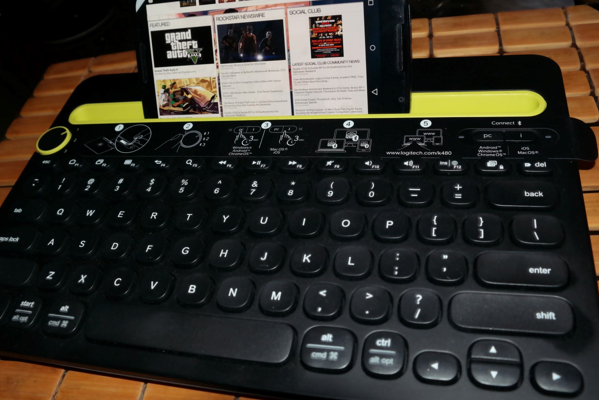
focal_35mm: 34
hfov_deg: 55.7
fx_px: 566
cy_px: 177
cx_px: 275
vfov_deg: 38.8
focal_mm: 20
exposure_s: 1/25
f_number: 7.1
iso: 3200
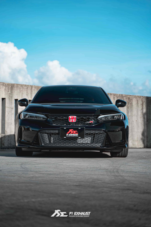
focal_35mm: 74
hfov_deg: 18.4
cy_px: 104
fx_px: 465
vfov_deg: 27.3
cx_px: 71
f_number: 2.8
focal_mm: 68
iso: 80
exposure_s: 1/500
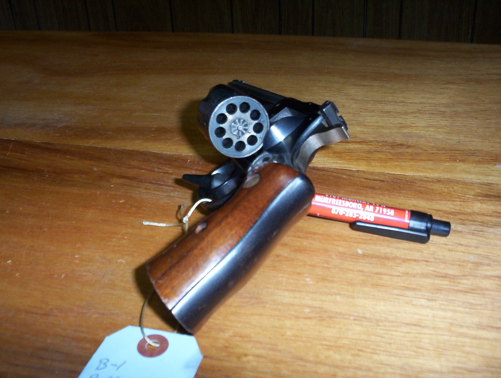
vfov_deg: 37.0
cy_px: 189
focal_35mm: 39
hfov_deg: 47.8
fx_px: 566
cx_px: 250
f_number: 4.5
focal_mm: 6
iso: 140
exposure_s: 1/30
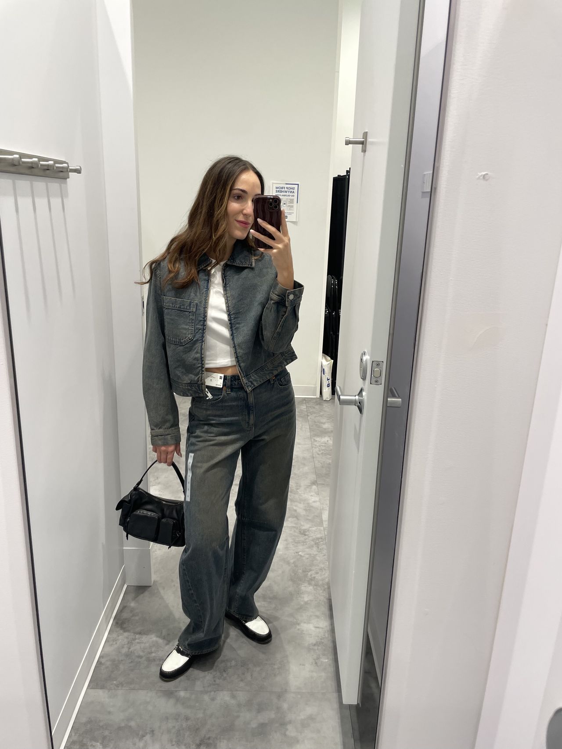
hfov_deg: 53.1
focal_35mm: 26
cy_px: 374
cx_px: 281
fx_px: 563
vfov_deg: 67.3
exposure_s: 1/120
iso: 100
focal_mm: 4.2
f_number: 1.6
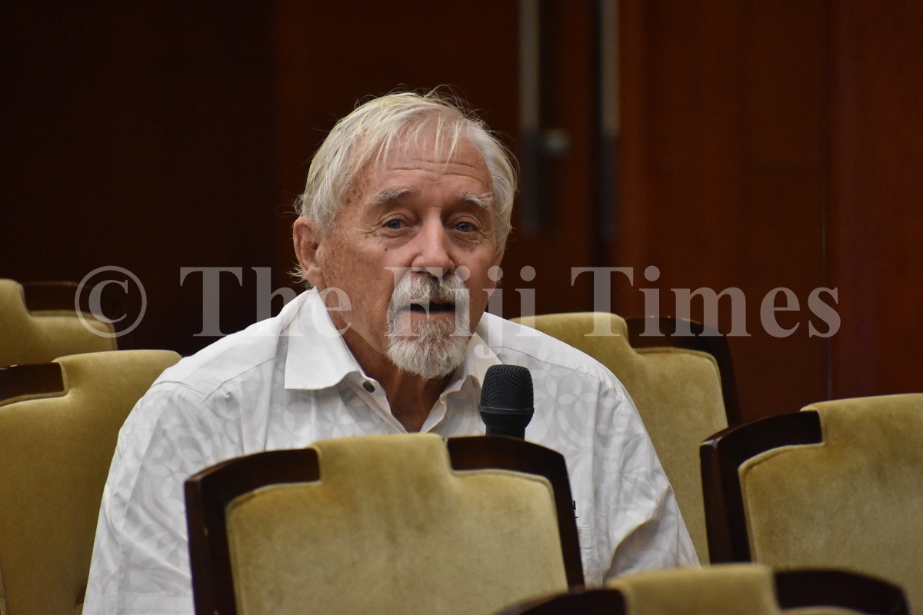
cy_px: 308
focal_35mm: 450
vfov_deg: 3.1
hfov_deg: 4.6
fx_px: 11537
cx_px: 462
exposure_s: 1/50
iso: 3200
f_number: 6.3
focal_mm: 300
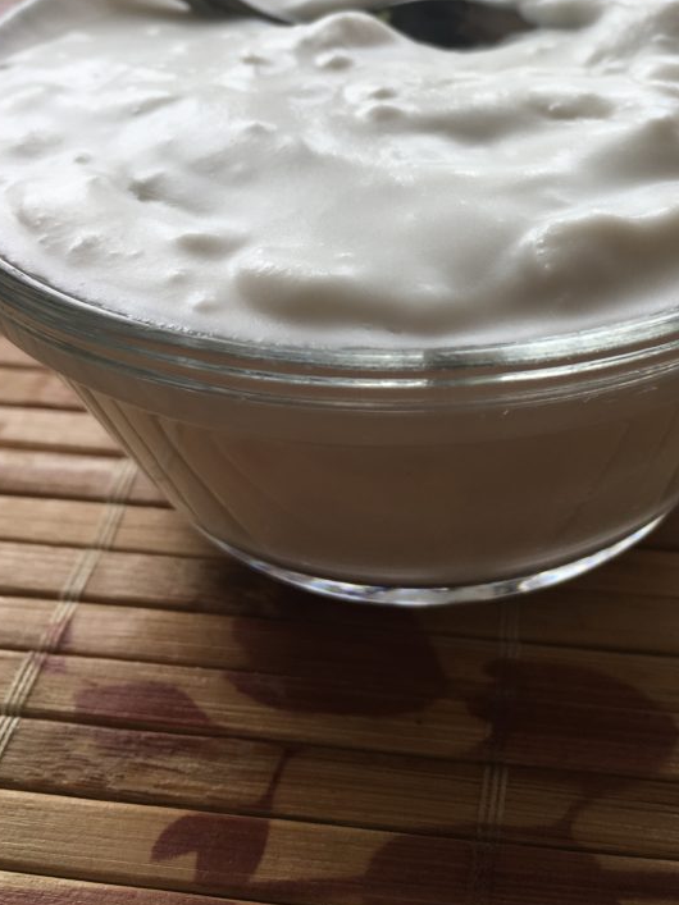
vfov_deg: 43.8
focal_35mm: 42
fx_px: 1099
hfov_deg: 34.1
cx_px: 434
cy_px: 268
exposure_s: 1/172
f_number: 2.2
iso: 25
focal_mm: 4.15
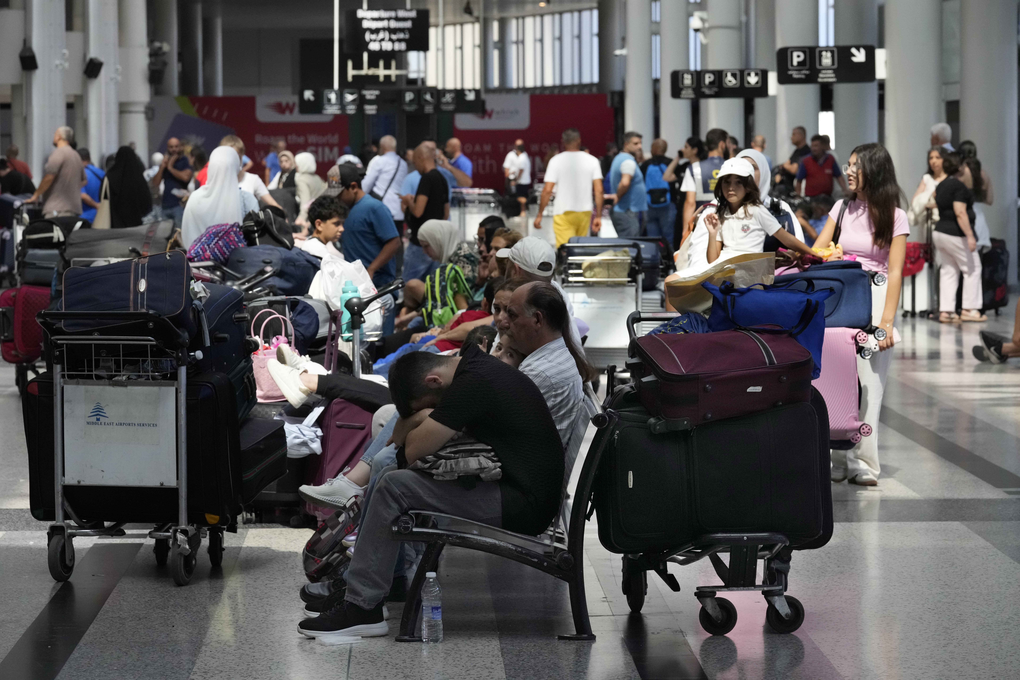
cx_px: 510
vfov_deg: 10.5
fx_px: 3711
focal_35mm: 131
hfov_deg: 15.6
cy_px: 340
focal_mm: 131
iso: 4000
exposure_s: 1/500
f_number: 9
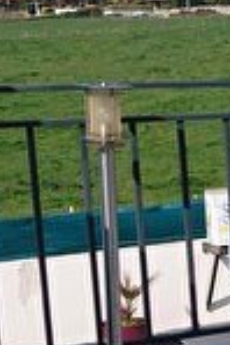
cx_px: 574
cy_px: 277
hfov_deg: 9.7
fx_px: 1172
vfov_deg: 16.7
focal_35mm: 122
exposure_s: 1/3420
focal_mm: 4.69
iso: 50
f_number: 1.8
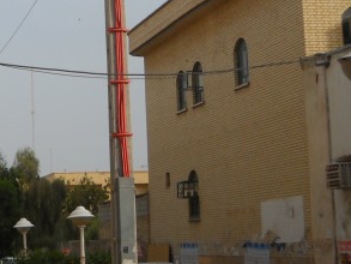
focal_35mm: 114
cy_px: 20
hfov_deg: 16.4
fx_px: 1156
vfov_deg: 12.9
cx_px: -90
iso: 64
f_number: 5.5
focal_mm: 6.72
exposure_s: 1/296
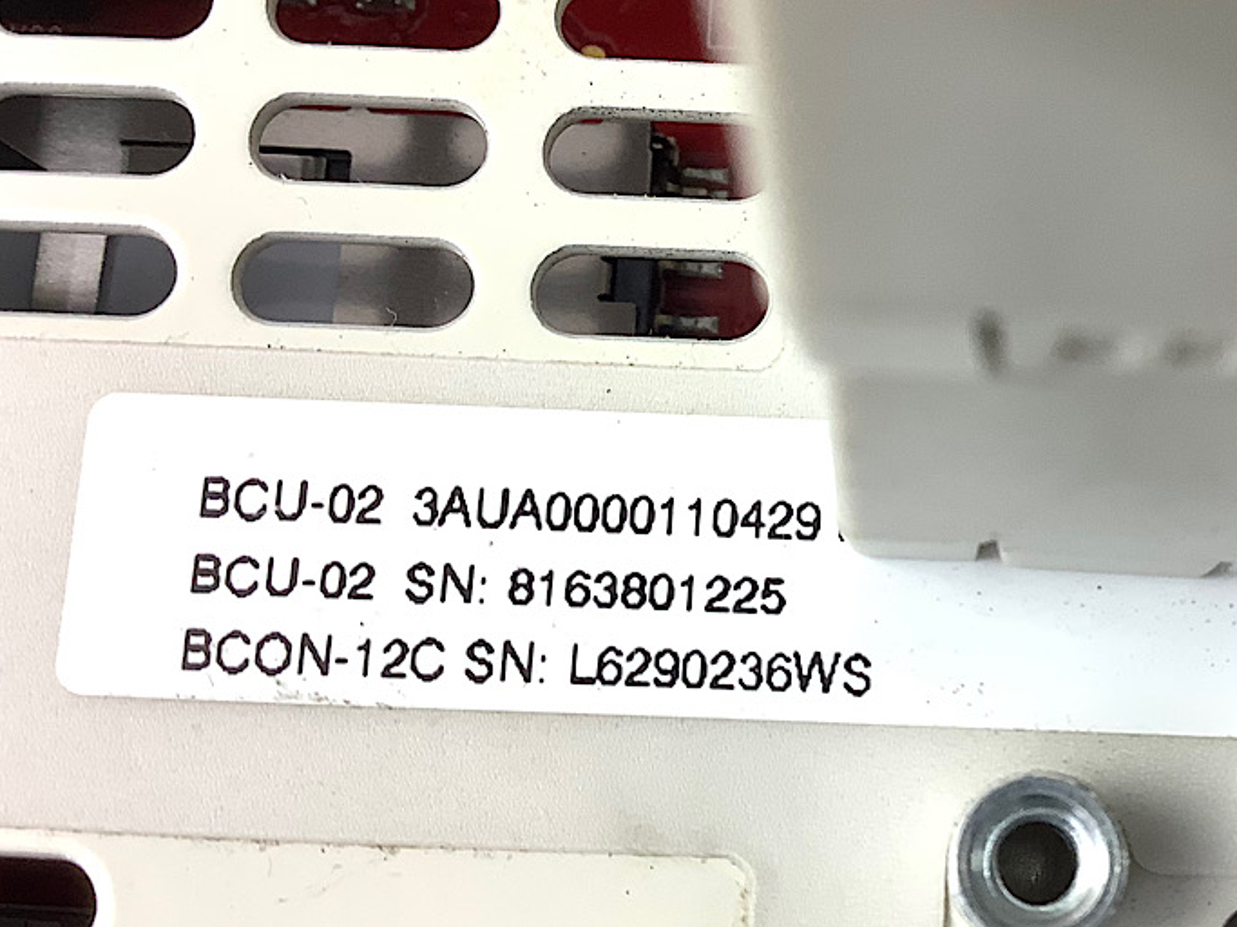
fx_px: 1929
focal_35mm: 54
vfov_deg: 27.0
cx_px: 1017
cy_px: 440
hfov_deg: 34.3
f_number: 2.4
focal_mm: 3.3
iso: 64
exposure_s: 1/50
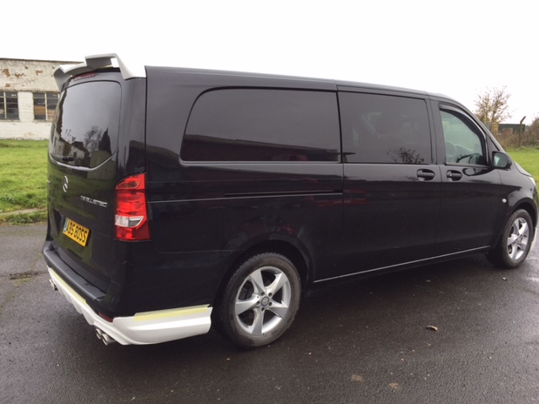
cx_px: 273
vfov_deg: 46.8
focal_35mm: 30
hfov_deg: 60.0
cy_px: 205
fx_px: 467
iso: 32
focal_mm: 4.15
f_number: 2.2
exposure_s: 1/119
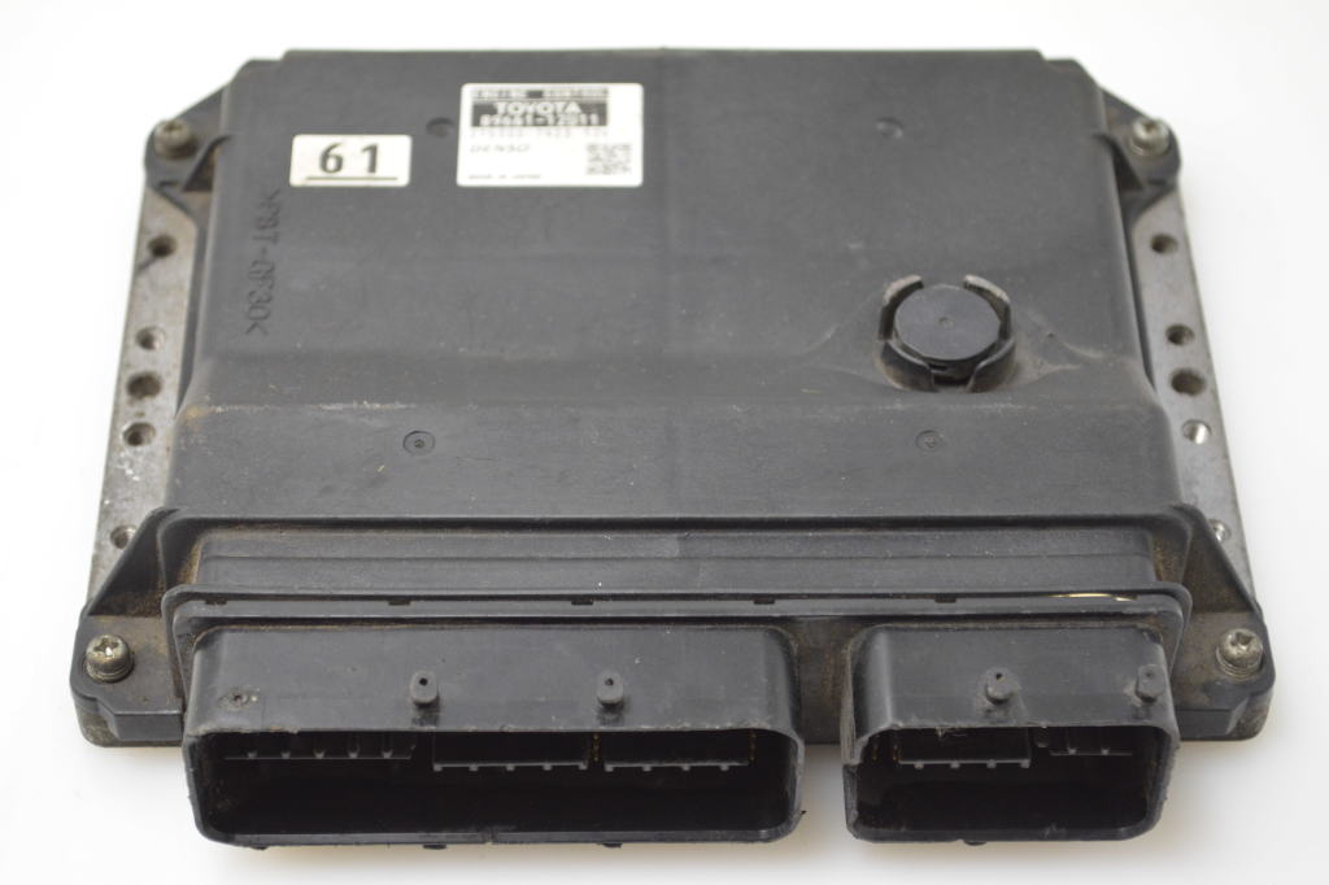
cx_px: 664
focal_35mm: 82
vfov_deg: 16.5
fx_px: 3044
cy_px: 442
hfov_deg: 24.6
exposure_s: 1/125
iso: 2000
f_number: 5.6
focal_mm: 55
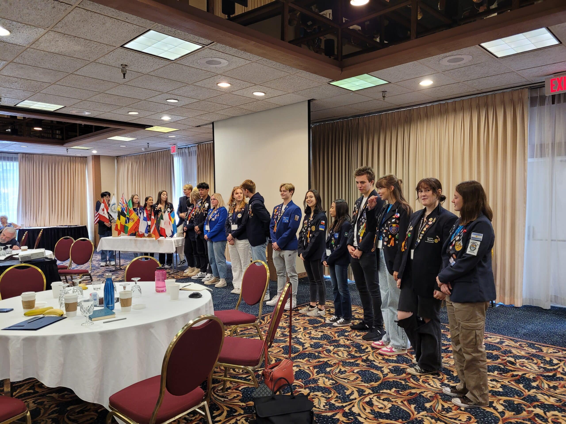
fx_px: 425
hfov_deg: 67.3
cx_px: 283
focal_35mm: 26
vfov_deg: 53.1
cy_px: 212
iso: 250
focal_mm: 5.4
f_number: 1.8
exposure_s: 1/40
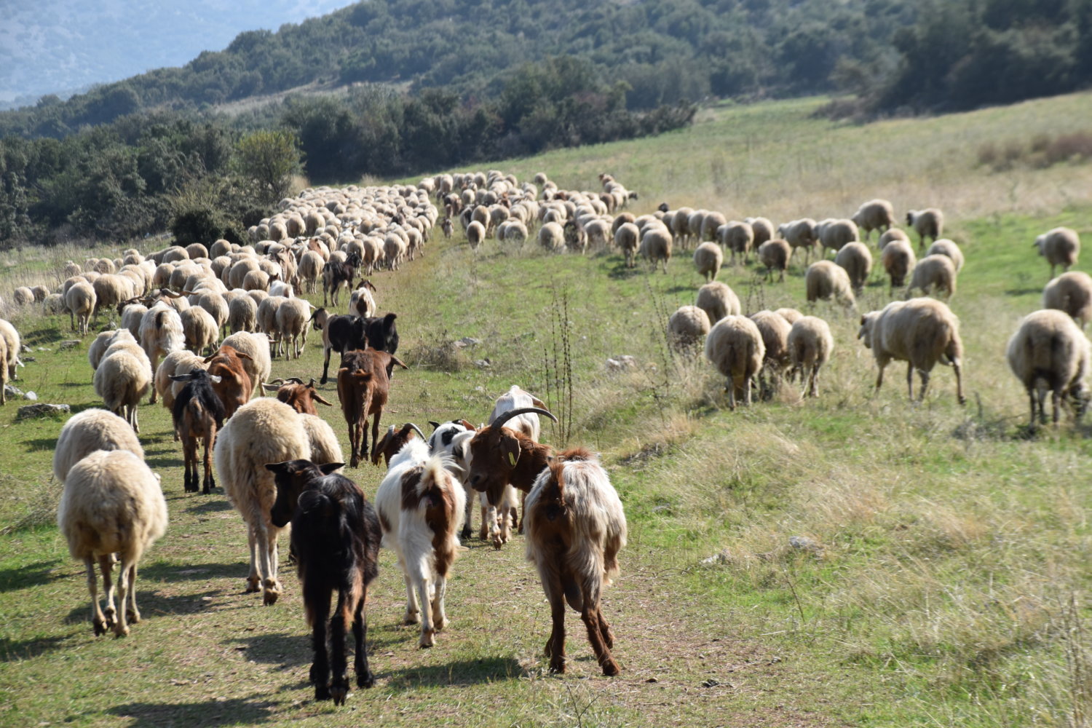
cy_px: 364
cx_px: 546
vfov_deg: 9.6
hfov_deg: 14.4
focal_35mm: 142
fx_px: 4322
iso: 200
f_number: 9
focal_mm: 95
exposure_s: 1/320
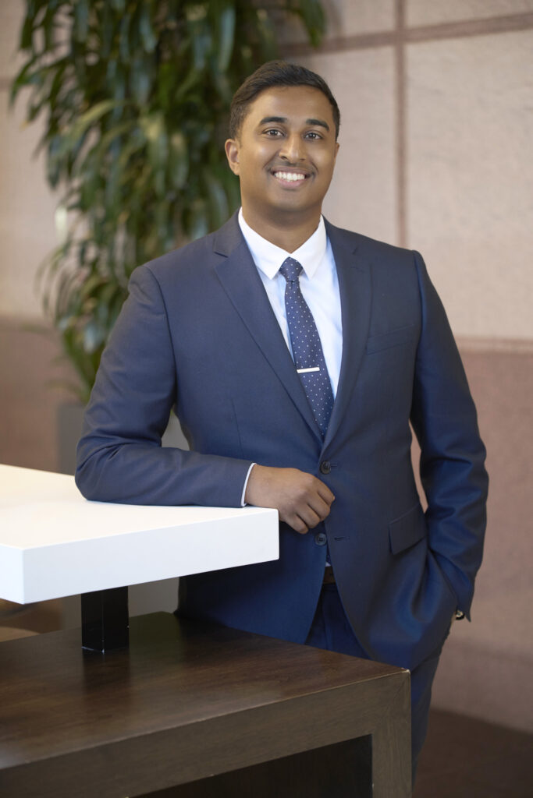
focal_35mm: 86
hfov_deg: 15.9
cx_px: 266
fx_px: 1909
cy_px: 399
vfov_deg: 23.6
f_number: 2.8
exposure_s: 1/80
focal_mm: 86
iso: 800
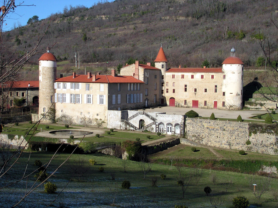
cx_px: 139
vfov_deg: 27.0
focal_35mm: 54
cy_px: 104
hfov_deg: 35.5
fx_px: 434
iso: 100
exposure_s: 1/333
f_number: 5.4
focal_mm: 8.2
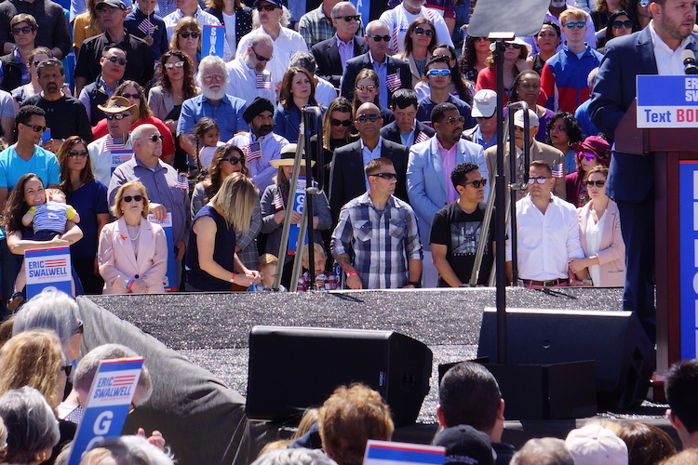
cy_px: 80
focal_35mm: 228
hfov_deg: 9.0
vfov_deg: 6.0
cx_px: 248
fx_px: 4420
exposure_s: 1/160
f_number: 10
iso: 100
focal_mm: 76
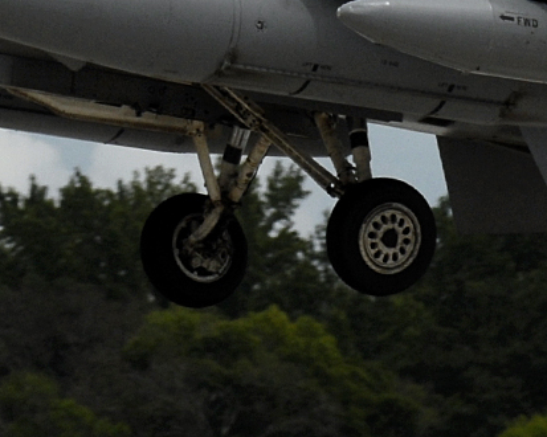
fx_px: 14402
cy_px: -211
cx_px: 101
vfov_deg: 1.7
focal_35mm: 890
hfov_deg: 2.2
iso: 200
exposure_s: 1/2500
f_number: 5.6
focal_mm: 145
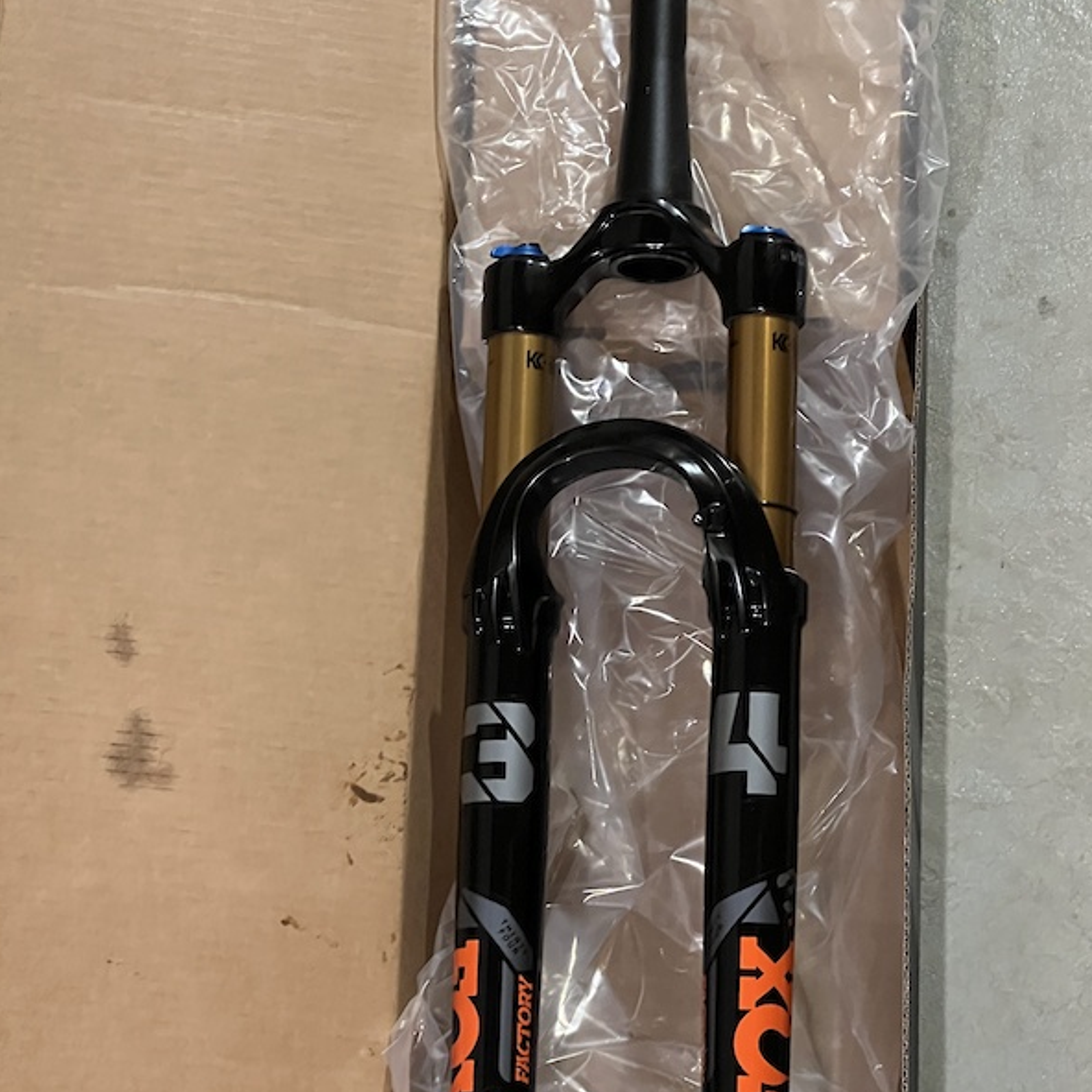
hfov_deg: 18.9
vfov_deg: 18.9
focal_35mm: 92
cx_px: 548
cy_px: 605
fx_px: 3284
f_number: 2.8
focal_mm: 9
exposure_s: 1/30
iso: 1600
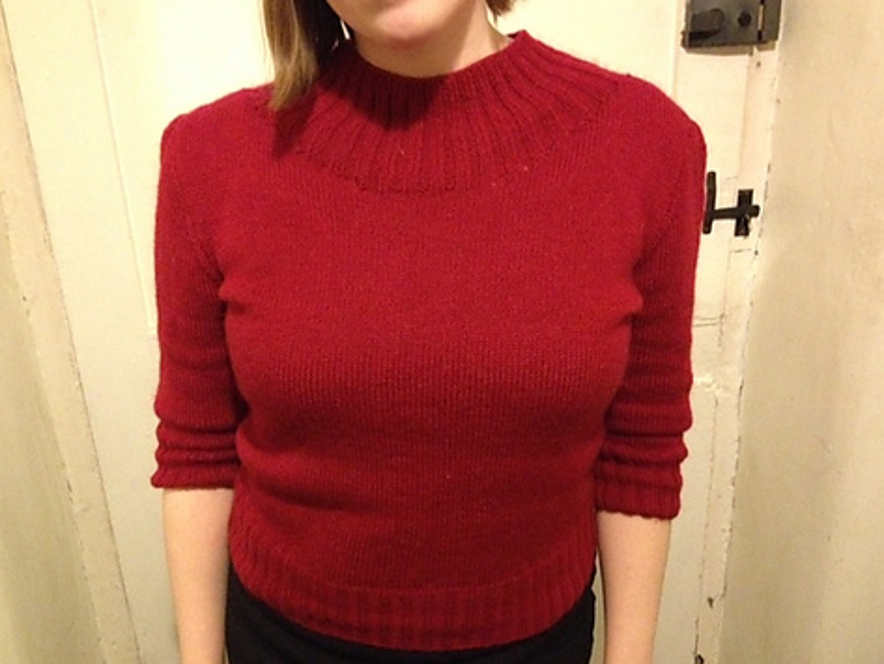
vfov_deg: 38.7
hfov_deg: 50.1
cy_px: 336
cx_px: 430
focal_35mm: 37
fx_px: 945
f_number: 2.4
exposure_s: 1/15
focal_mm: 4.28
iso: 800
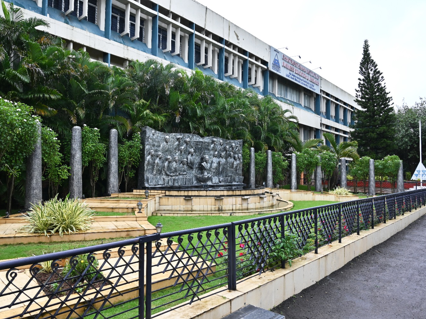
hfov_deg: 67.3
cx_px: 202
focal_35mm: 26
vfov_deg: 53.1
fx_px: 320
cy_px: 160
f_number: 5.6
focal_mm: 24
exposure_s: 1/250
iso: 100
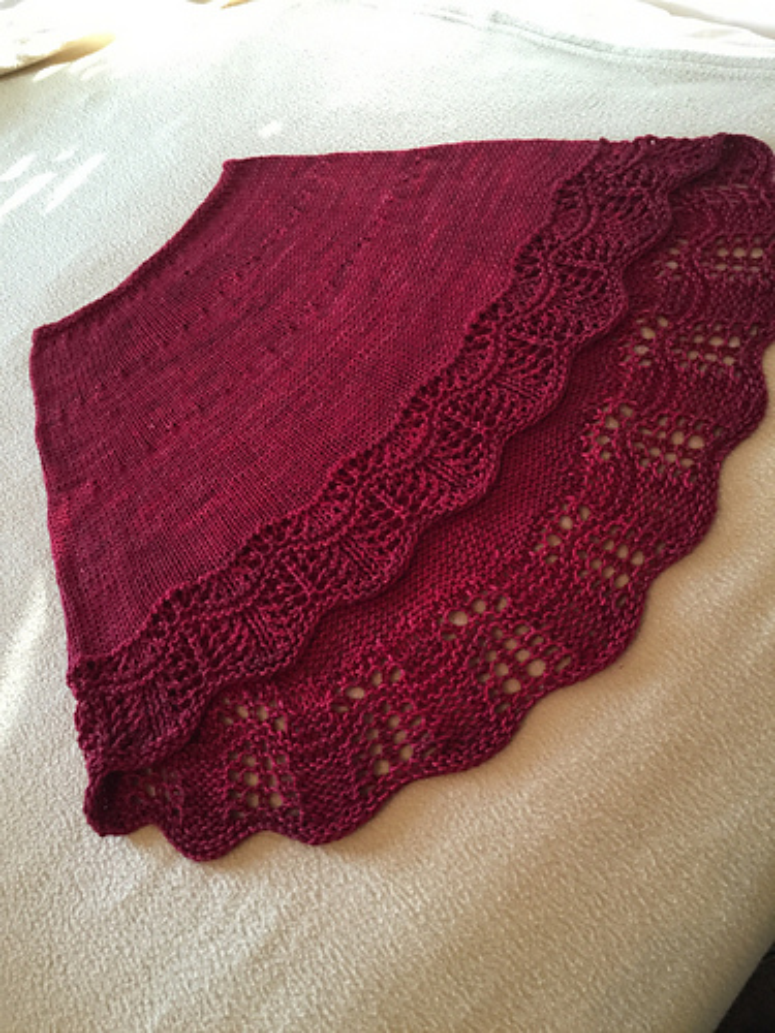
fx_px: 866
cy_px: 516
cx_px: 388
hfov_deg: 48.2
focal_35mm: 29
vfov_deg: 61.7
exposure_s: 1/15
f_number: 2.2
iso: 100
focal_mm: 4.15
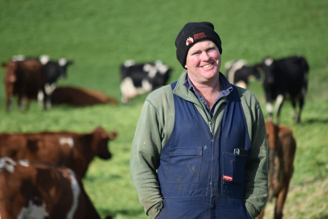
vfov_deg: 4.6
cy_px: 110
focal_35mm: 300
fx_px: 2733
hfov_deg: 6.9
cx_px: 164
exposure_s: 1/500
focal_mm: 200
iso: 200
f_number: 5.6
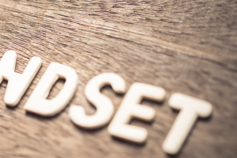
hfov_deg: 12.8
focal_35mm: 159
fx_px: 1047
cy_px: 92
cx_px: 35
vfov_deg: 8.6
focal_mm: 60
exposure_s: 1/250
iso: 200
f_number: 2.4
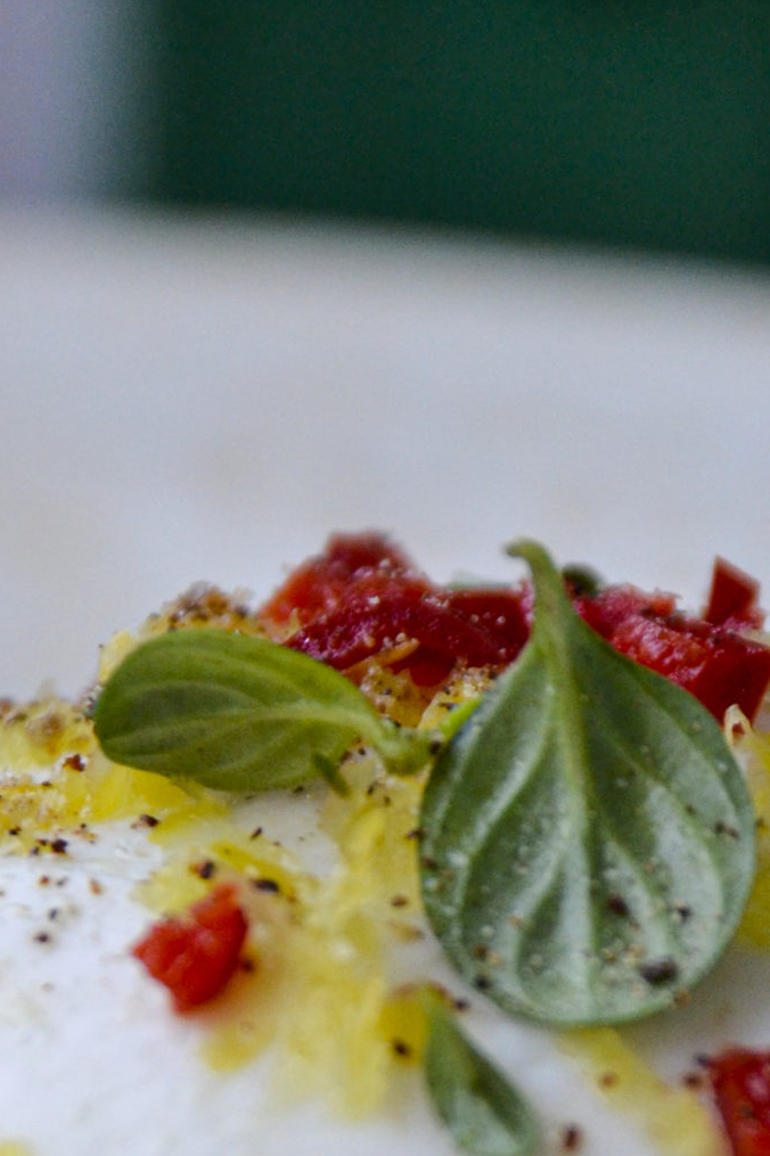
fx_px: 8475
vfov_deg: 7.7
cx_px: 542
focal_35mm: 264
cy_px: 1309
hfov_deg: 5.2
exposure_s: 1/40
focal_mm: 62
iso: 800
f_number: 5
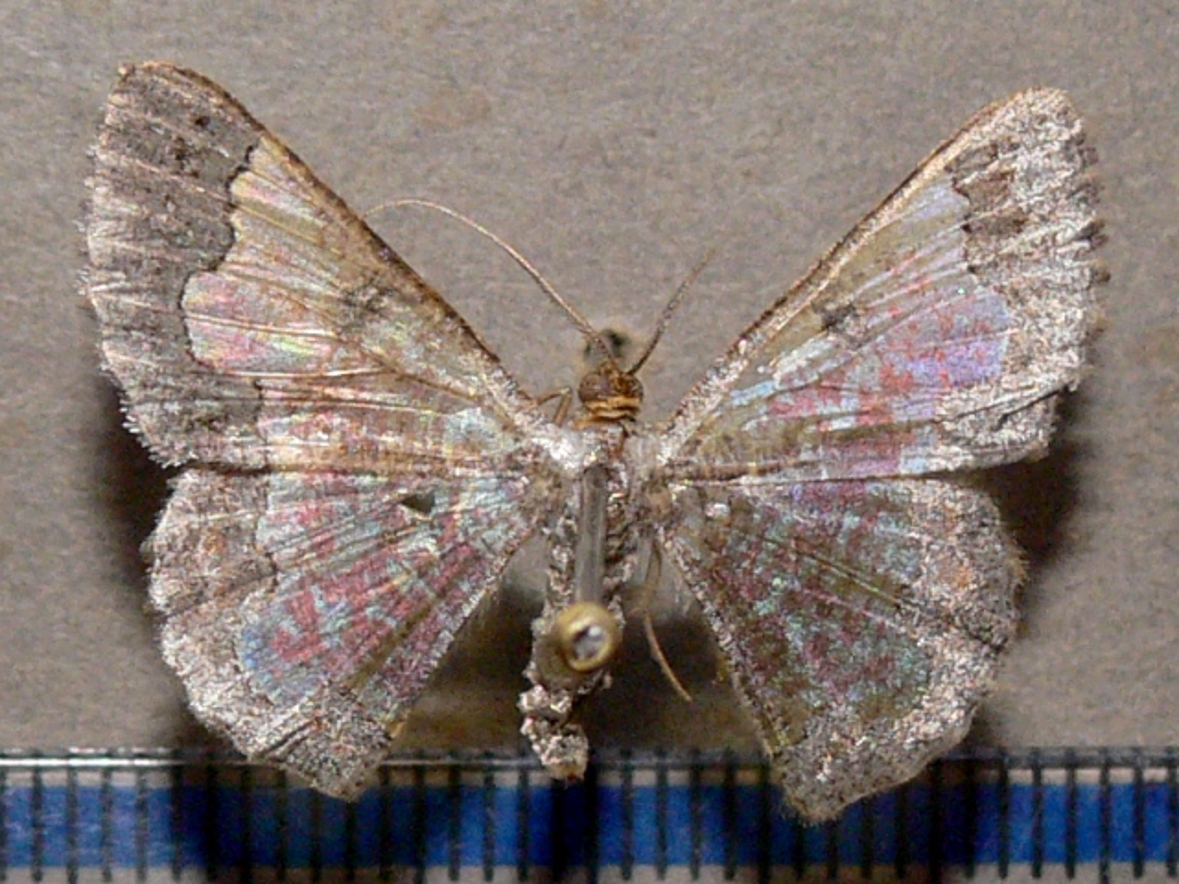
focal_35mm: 43
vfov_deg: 33.6
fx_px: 1465
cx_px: 590
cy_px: 442
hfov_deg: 43.9
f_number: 4
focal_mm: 9
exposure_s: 1/30
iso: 100
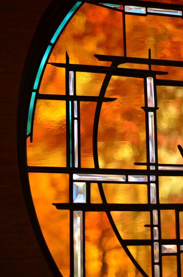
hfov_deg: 18.1
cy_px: 138
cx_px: 92
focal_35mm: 75
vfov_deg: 27.0
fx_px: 575
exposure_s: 1/1250
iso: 200
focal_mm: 50
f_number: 1.8
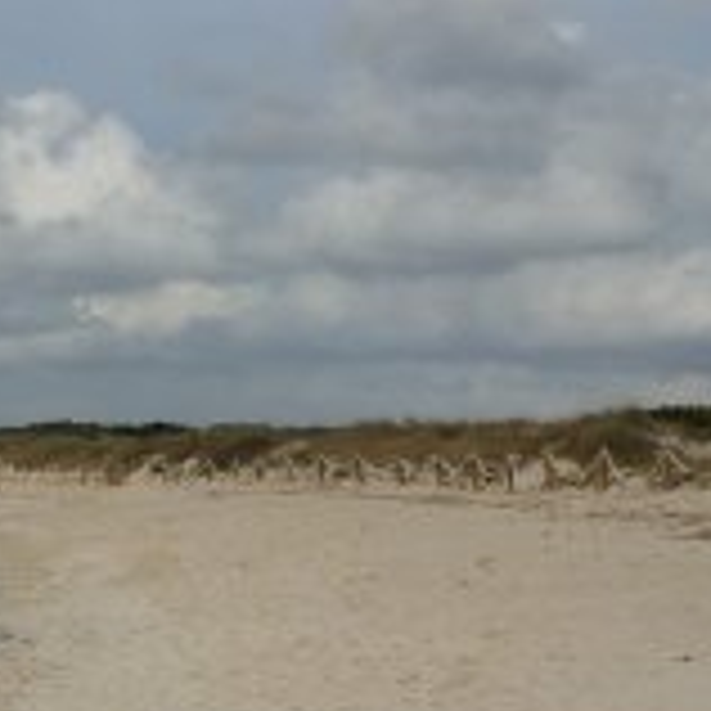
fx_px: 2998
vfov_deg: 13.3
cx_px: -189
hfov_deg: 13.1
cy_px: 736
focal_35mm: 129
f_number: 8
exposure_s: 1/400
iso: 80
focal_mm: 5.5
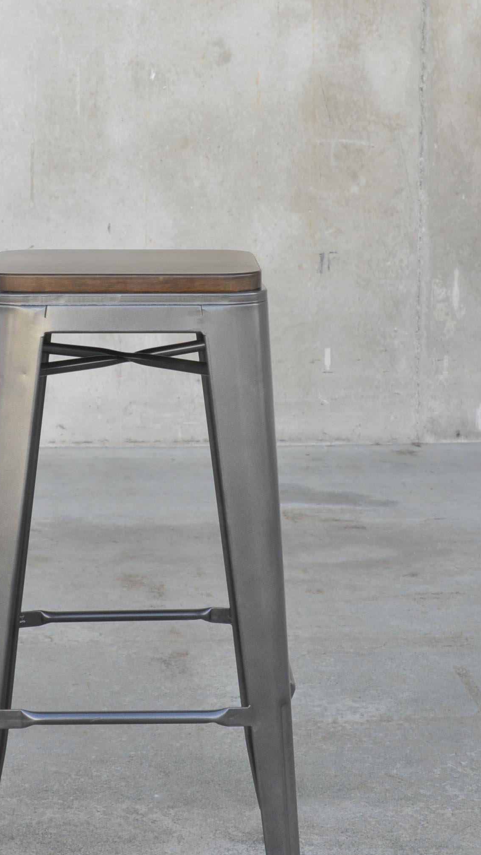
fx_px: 1746
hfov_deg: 15.7
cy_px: 294
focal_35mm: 77
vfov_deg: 27.4
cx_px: 207
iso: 1100
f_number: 9.5
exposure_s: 1/350
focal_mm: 35
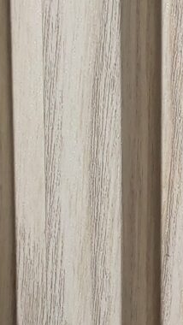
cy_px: 272
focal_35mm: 92
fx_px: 793
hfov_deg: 13.0
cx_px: 190
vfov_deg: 22.8
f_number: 1.9
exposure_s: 1/120
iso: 64
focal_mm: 2.91
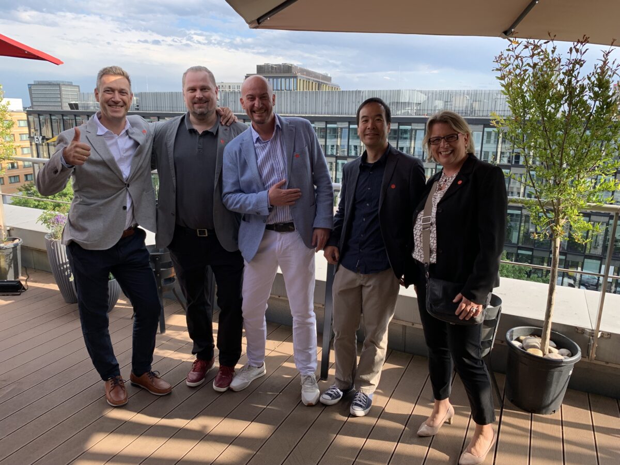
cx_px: 310
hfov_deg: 67.3
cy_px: 232
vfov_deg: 53.1
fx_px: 466
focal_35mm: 26
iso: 25
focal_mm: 4.25
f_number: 1.8
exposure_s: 1/428
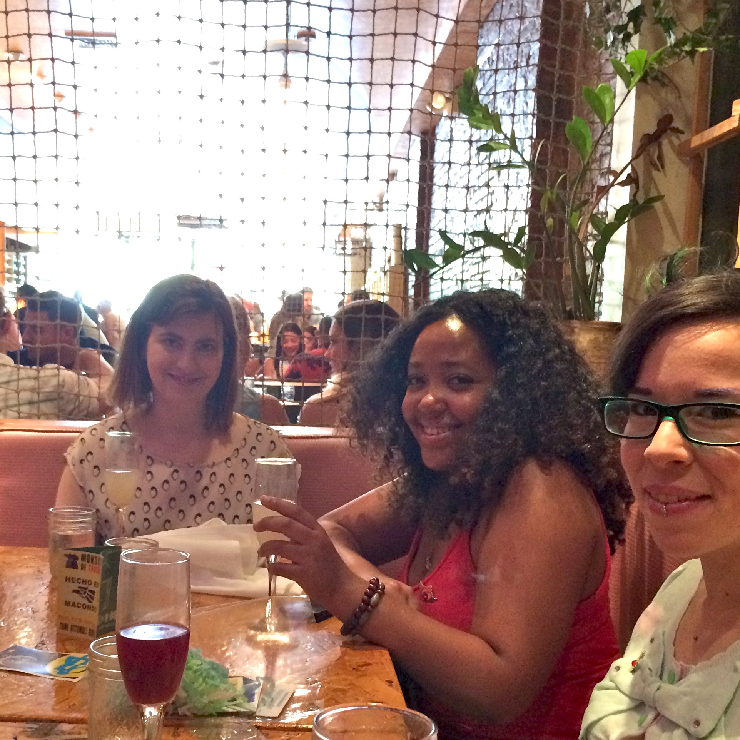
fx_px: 1088
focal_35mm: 45
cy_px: 442
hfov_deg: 37.4
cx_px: 296
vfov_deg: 37.4
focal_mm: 4.12
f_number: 2.2
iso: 320
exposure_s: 1/17
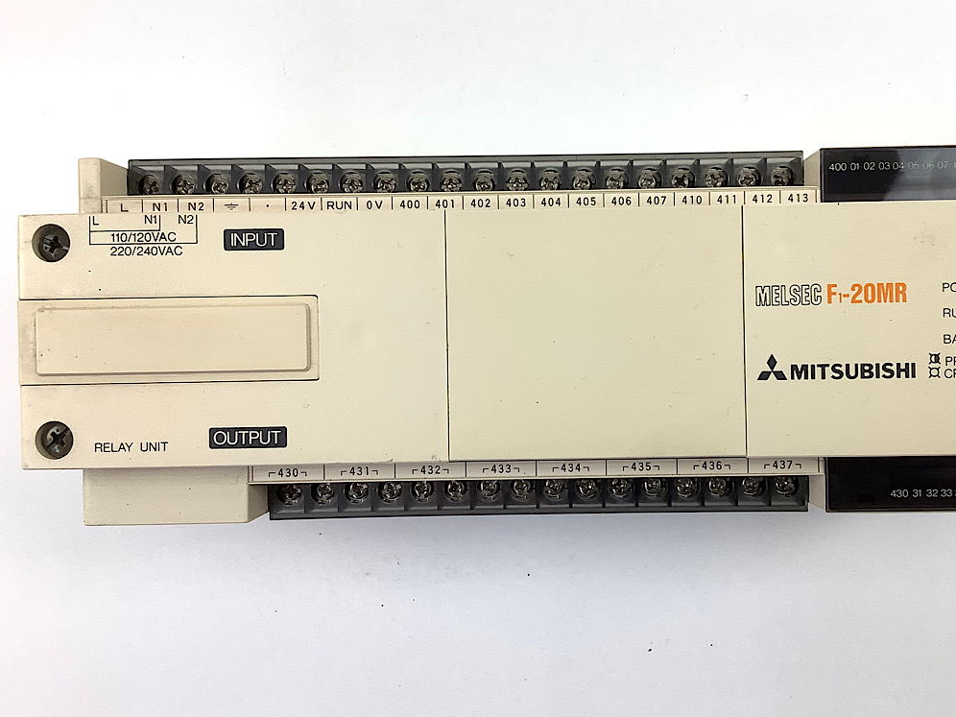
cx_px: 559
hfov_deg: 49.9
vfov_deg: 38.7
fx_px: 1022
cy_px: 347
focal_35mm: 37
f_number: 2.4
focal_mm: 3.3
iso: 64
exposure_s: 1/50
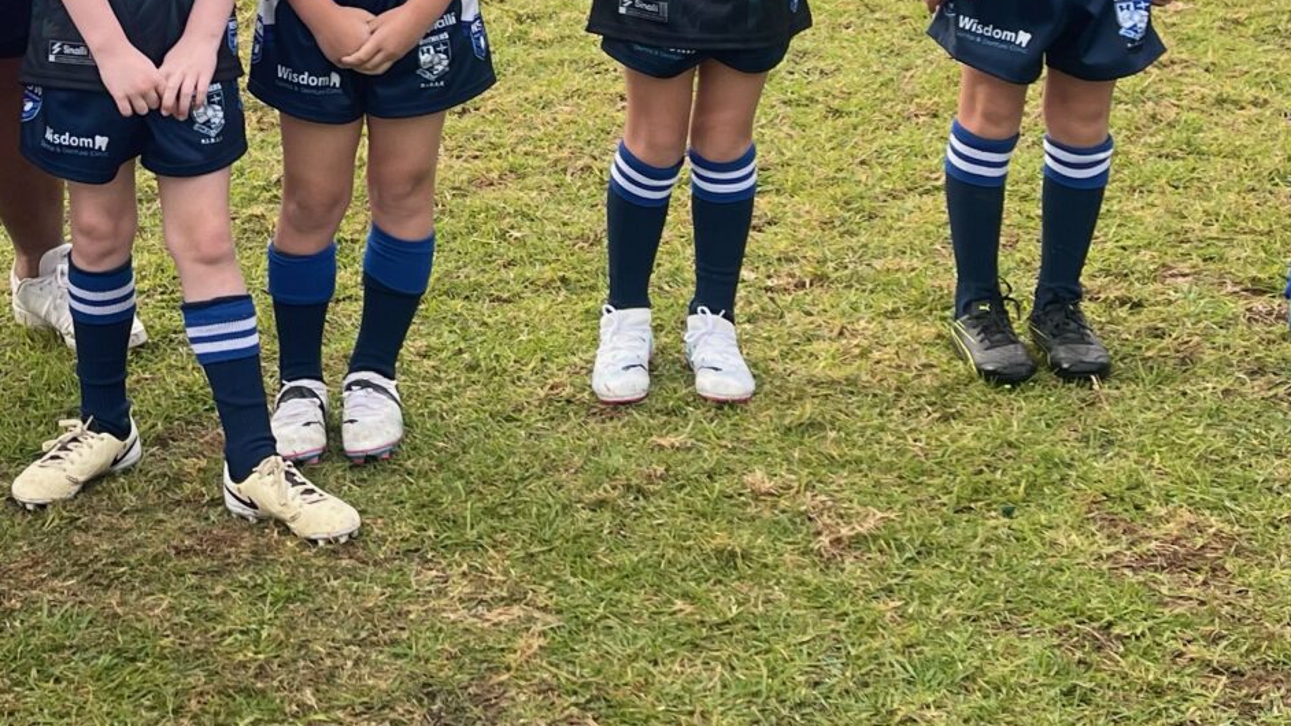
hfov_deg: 26.0
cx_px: -11
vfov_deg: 15.3
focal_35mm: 77
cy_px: -85
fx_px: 2636
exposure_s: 1/642
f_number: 1.6
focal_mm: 5.1
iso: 50
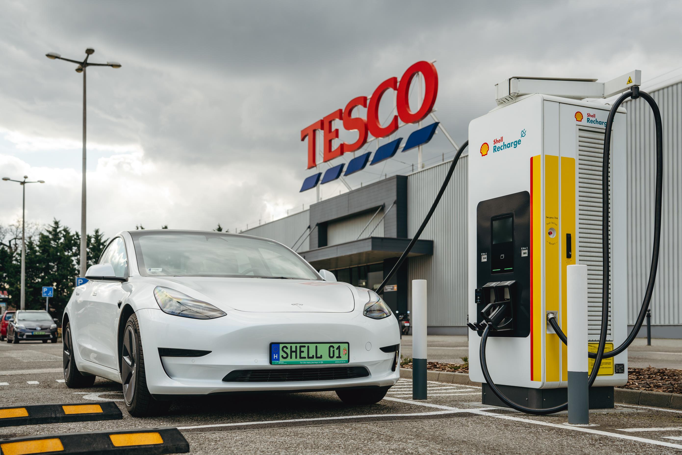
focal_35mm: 40
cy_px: 228
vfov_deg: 33.4
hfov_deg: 48.5
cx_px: 341
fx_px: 758
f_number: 4
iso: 100
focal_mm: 40
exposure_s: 1/160
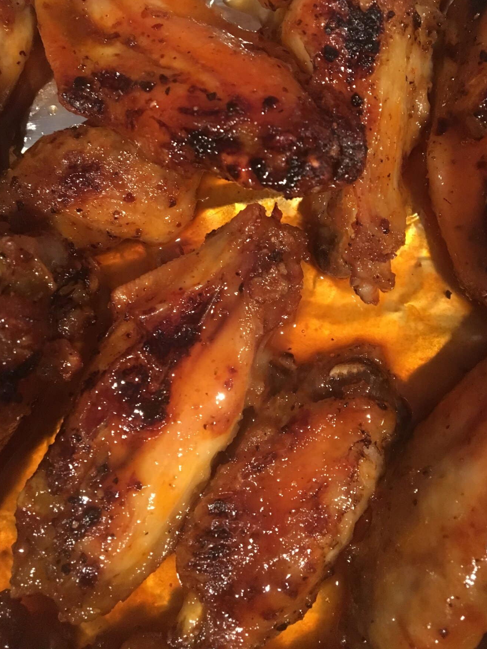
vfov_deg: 53.7
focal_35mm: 34
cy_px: 269
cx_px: 270
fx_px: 638
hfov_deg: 41.7
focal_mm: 4.15
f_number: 2.2
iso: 320
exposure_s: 1/15
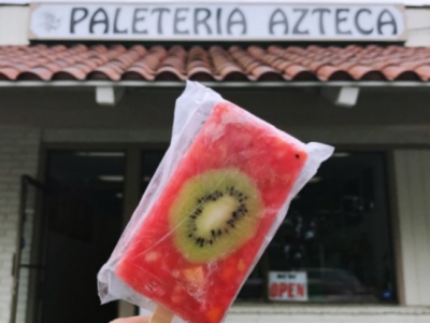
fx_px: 348
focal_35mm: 28
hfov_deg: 63.4
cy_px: 162
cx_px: 215
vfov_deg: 49.7
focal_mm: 3.99
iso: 20
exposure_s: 1/2336
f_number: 1.8
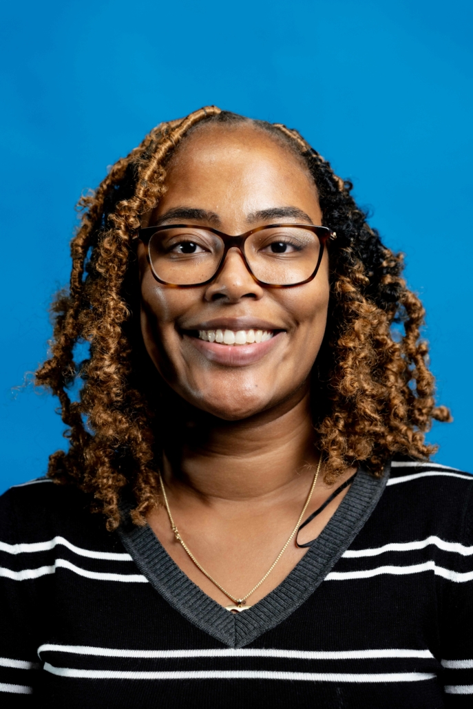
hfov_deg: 13.0
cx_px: 236
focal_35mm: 105
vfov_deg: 19.5
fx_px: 2069
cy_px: 354
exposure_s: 1/80
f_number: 5
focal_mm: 105
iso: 640
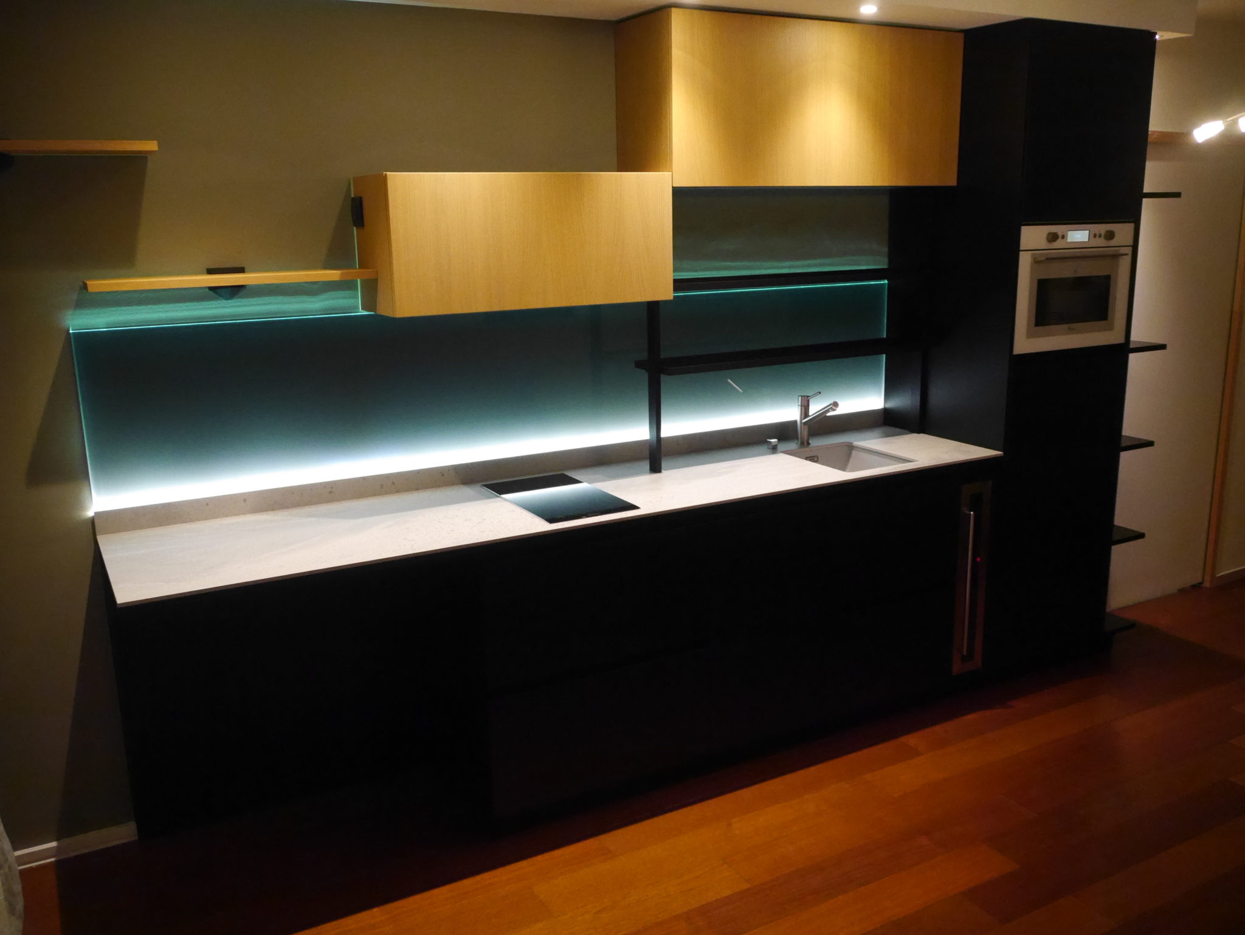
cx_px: 622
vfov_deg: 46.8
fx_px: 1079
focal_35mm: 30
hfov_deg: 59.9
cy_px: 468
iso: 2500
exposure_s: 1/60
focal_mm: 15
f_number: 4.1
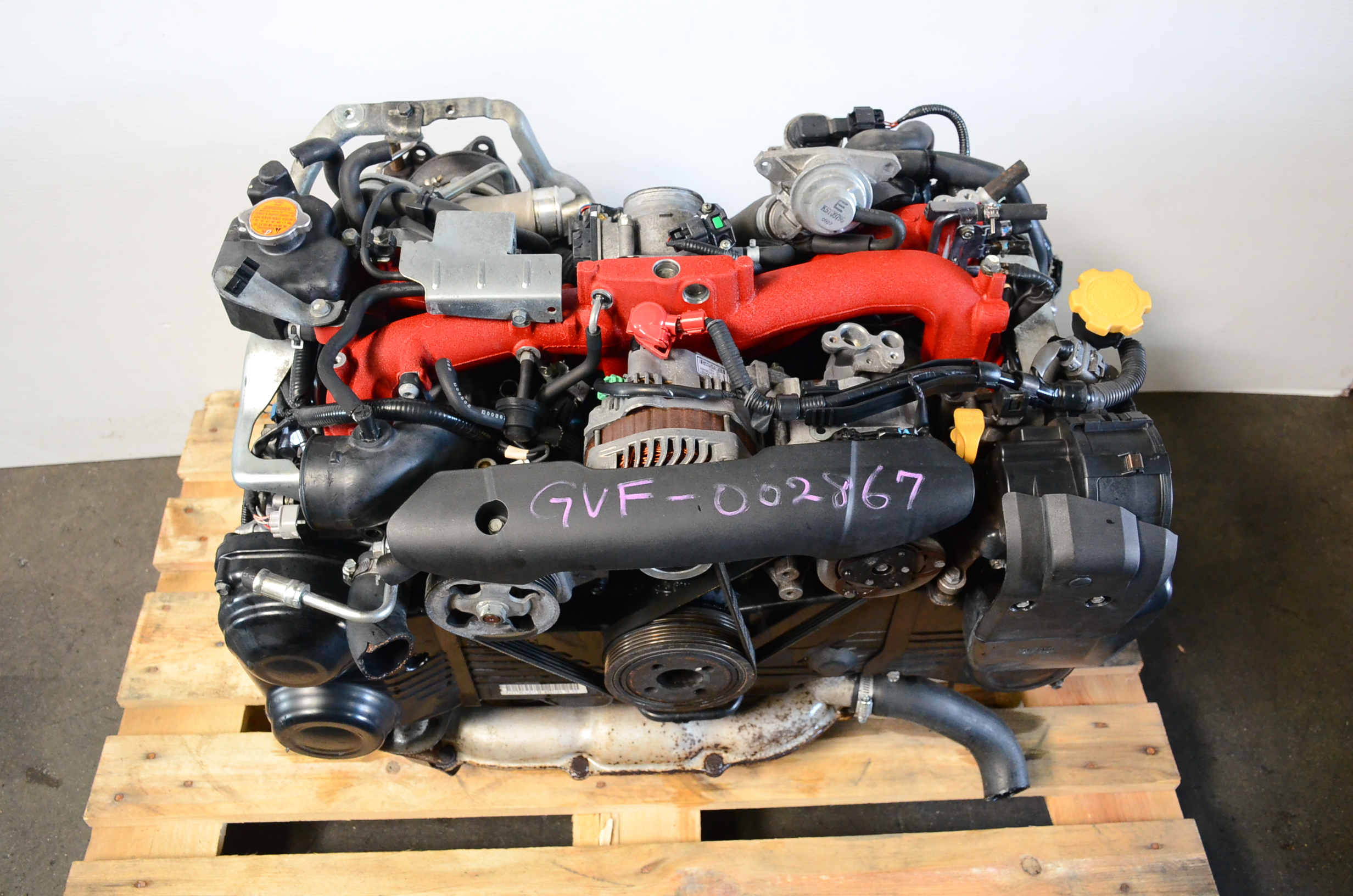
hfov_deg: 57.3
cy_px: 448
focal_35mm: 33
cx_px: 676
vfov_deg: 39.8
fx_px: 1238
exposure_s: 1/100
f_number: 5
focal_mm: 22
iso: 2500
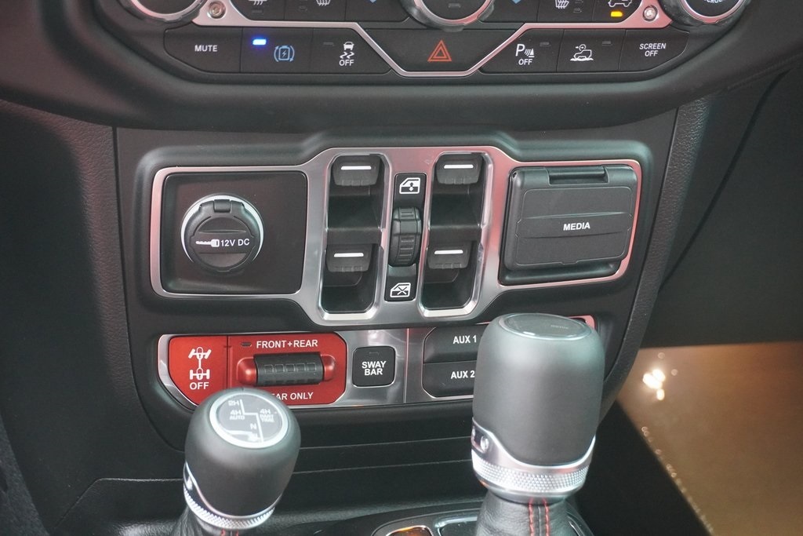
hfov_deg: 29.9
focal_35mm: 68
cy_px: 268
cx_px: 402
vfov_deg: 20.2
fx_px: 1506
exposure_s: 1/160
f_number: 5.6
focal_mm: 45
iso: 5000
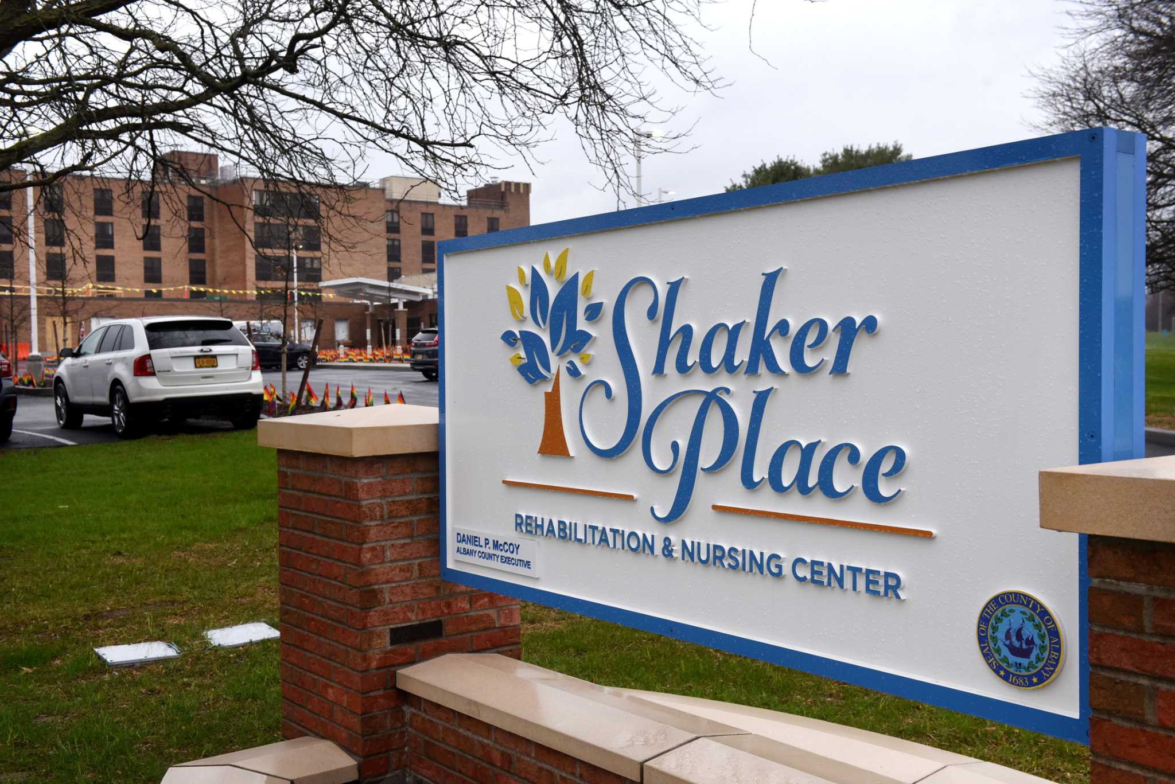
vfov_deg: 35.1
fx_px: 1241
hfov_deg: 50.7
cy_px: 392
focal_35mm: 38
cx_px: 588
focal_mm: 38
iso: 800
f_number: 8
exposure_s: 1/1000
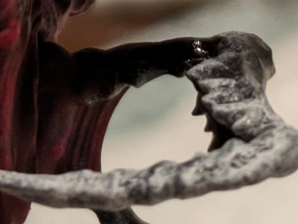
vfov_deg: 5.1
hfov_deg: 6.9
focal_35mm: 287
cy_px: -267
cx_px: 154
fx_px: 2471
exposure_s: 1/24
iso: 301
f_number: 1.89
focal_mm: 5.43
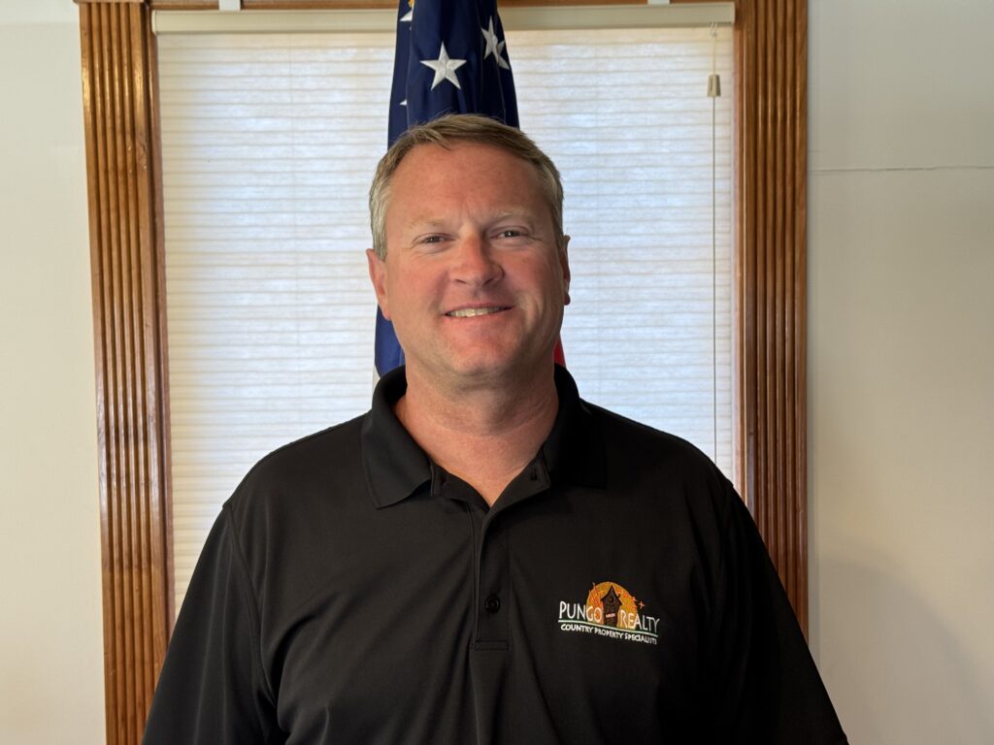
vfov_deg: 30.3
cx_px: 497
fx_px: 1378
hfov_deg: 39.7
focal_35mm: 48
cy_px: 372
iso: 64
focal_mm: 6.76
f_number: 1.78
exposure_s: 1/60
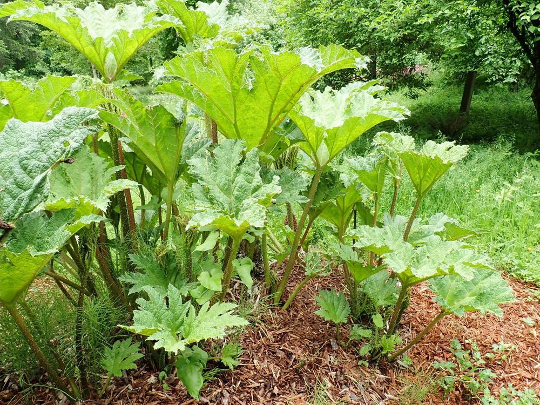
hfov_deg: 69.4
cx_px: 270
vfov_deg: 54.9
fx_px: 390
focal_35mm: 25
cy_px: 202
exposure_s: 1/125
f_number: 2.8
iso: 100
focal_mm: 4.5
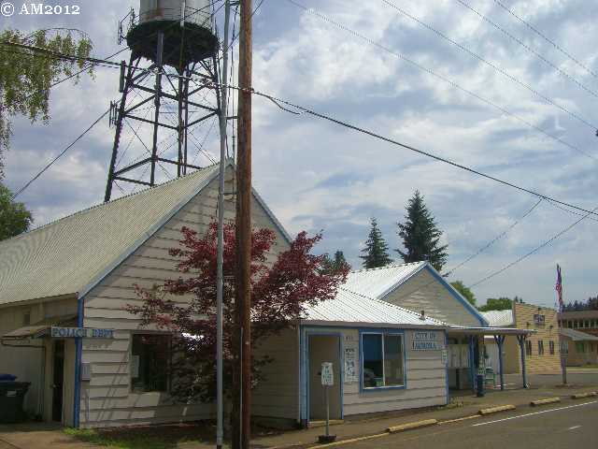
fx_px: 656
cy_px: 224
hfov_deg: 49.0
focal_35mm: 38
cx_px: 299
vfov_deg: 37.7
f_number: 5.6
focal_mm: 7.9
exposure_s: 1/800
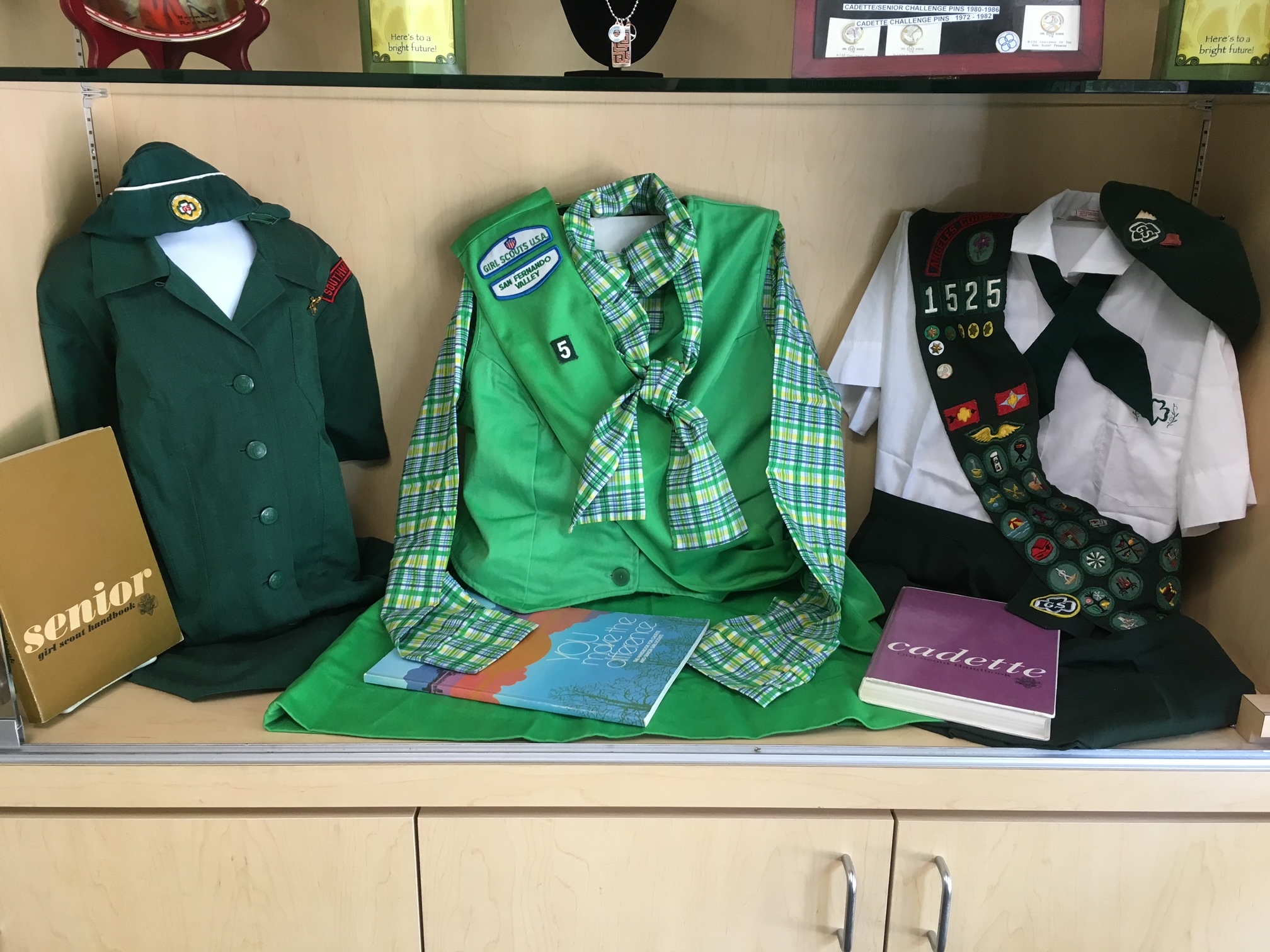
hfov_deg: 61.7
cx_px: 635
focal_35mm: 29
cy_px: 476
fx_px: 1064
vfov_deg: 48.2
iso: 64
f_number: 2.2
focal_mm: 4.15
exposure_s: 1/30
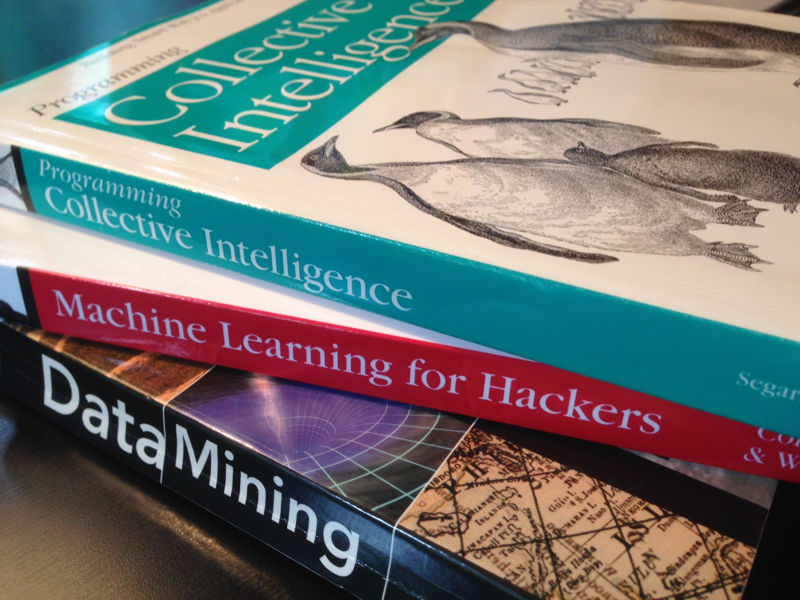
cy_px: 300
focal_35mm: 33
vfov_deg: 42.9
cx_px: 400
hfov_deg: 55.4
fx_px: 763
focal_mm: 4.12
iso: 80
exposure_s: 1/20
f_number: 2.4
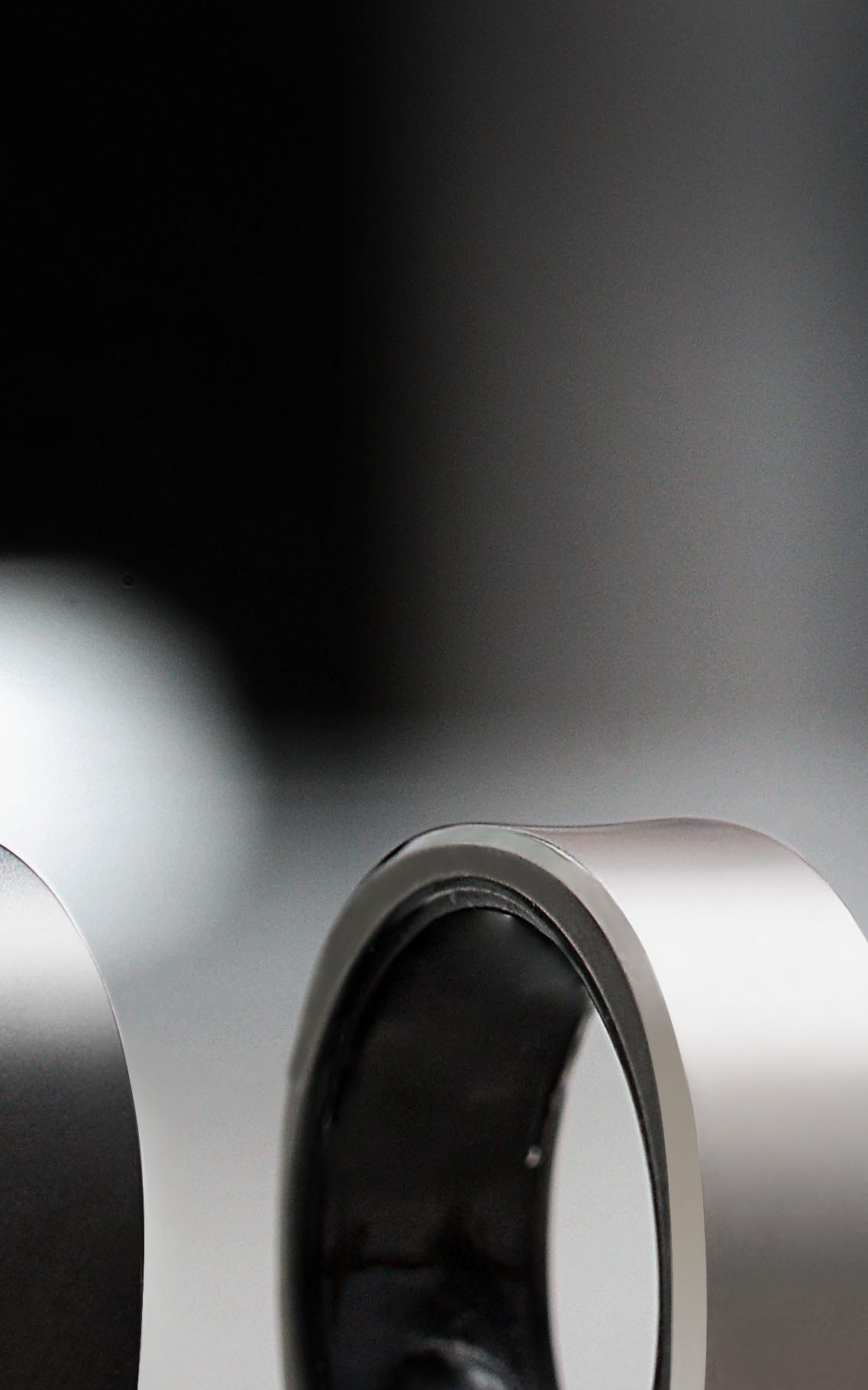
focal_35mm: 433
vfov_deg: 4.9
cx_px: -195
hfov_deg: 3.0
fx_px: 16394
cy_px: 550
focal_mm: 105
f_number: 10
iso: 250
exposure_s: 1/8
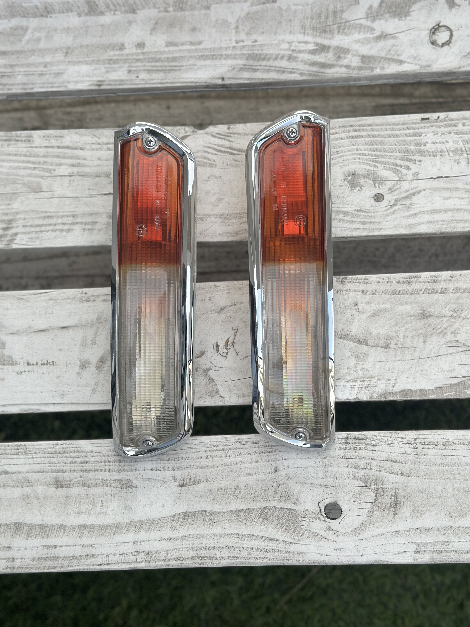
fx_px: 869
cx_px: 235
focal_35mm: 48
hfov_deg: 30.3
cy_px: 314
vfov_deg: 39.7
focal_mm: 6.86
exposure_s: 1/604
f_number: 1.78
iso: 80
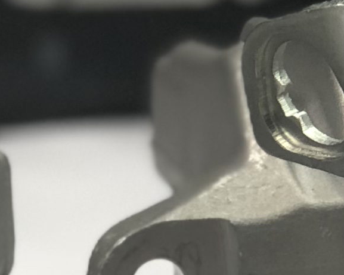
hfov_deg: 5.0
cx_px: 85
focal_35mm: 389
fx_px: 3958
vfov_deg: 4.0
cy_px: 199
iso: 20
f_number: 2.8
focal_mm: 6.6
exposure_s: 1/33
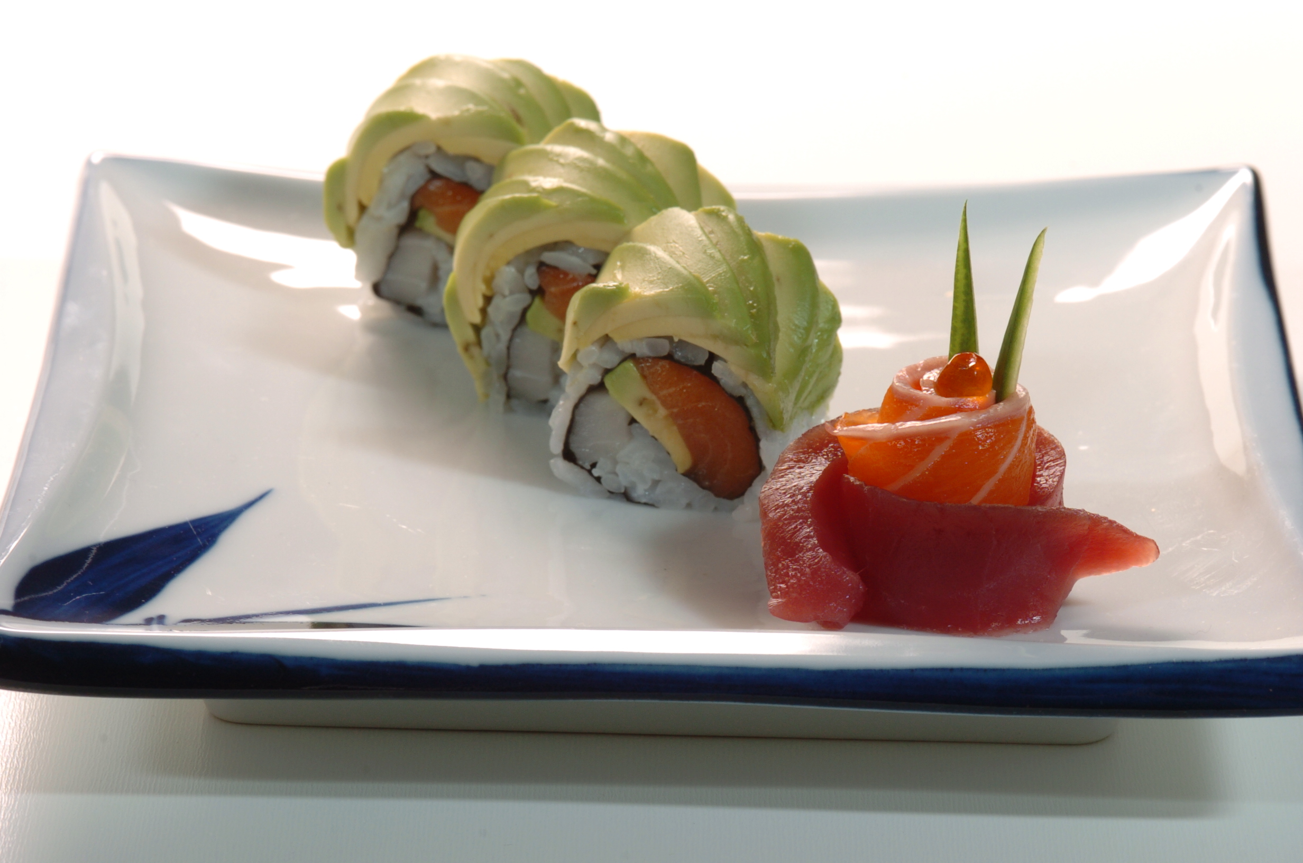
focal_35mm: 158
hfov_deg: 13.1
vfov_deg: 8.7
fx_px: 5689
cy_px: 432
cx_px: 652
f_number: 14
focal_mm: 105
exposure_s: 4.5
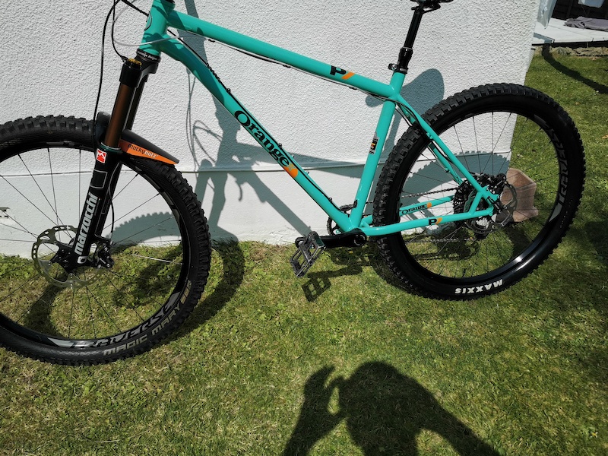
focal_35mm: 27
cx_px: 304
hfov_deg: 65.3
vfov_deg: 51.4
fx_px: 474
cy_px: 228
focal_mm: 5.56
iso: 50
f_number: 1.6
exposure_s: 1/10
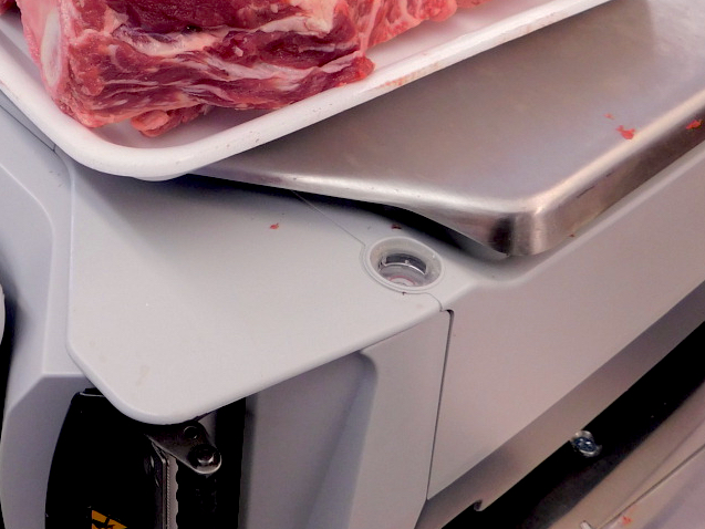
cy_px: 85
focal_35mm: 52
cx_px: 155
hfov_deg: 35.8
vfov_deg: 27.3
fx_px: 1059
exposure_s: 1/40
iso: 125
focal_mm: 4
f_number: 3
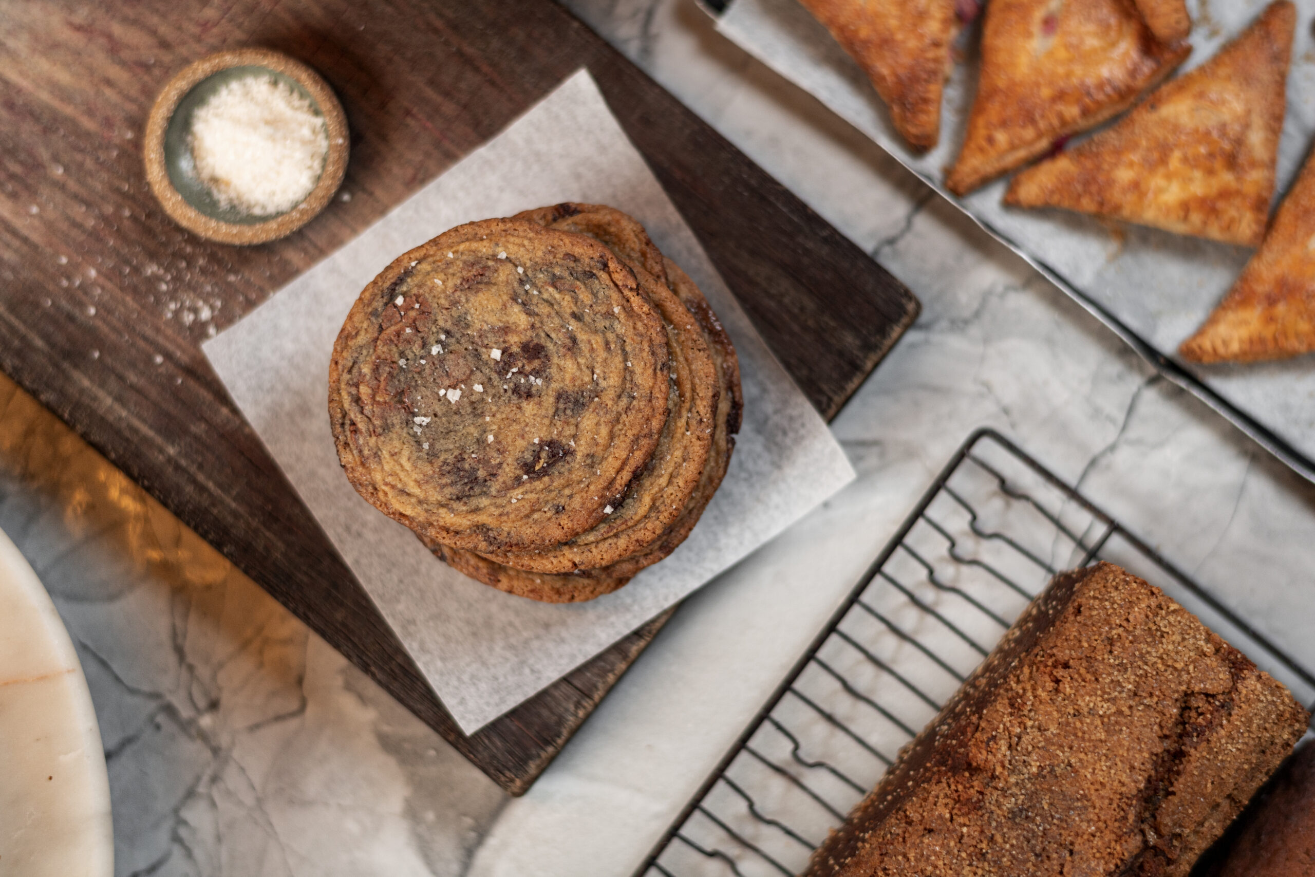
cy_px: 438
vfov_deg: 23.4
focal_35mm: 58
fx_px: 2119
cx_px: 658
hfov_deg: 34.5
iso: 200
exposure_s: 1/250
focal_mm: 58
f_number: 2
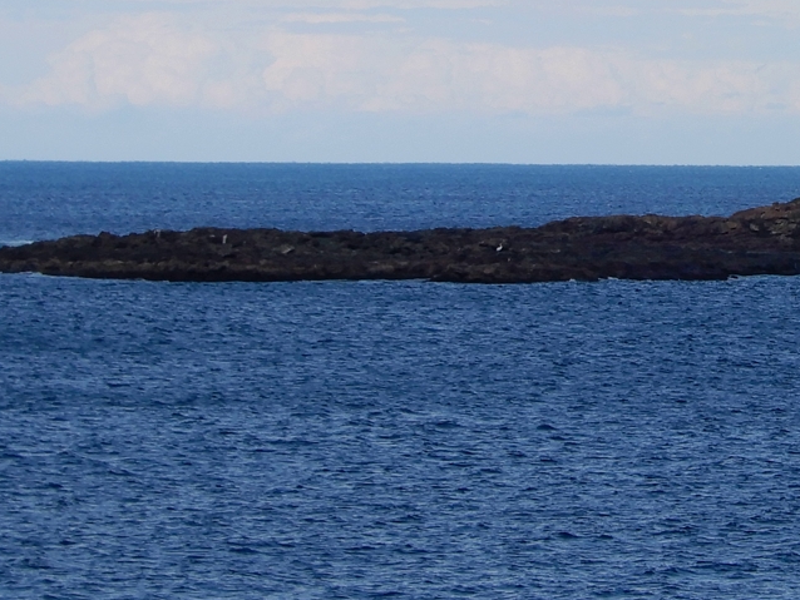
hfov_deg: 6.0
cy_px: 138
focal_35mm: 329
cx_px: 708
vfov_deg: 4.5
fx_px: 7606
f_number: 5
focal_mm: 24.1
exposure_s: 1/400
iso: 80
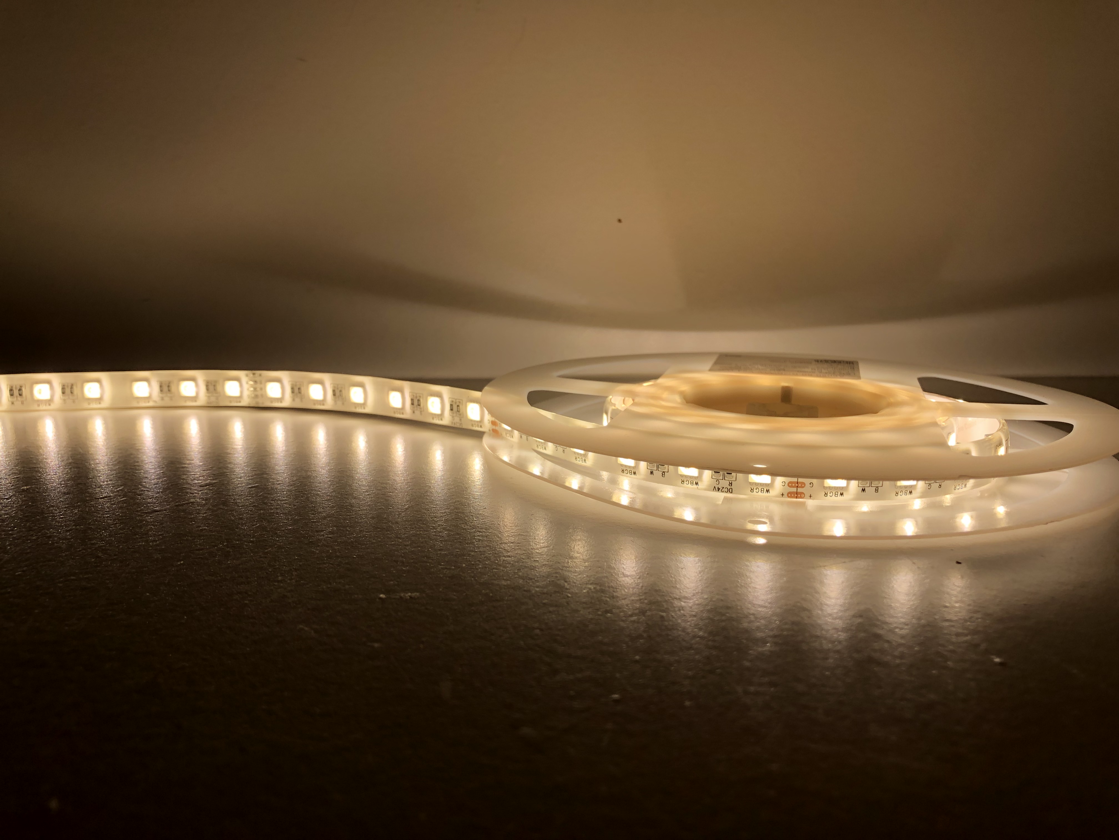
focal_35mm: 28
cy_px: 420
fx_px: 905
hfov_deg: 63.4
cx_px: 560
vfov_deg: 49.7
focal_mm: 3.99
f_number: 1.8
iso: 20
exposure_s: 1/289
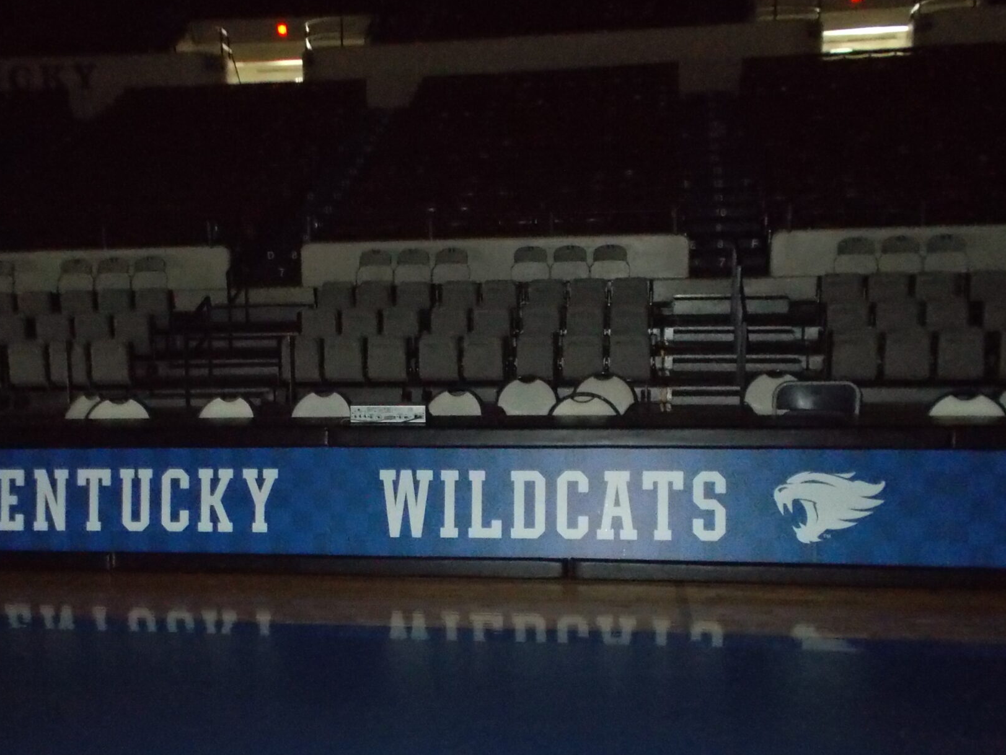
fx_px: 1192
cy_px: 492
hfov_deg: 45.4
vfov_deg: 34.9
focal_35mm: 41
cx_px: 389
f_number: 3.2
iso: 800
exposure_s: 1/25
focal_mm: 4.6
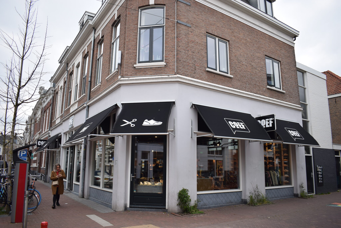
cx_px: 170
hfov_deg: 67.3
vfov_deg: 48.0
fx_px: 256
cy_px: 114
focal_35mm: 27
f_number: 4
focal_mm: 18
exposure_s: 1/320
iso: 100
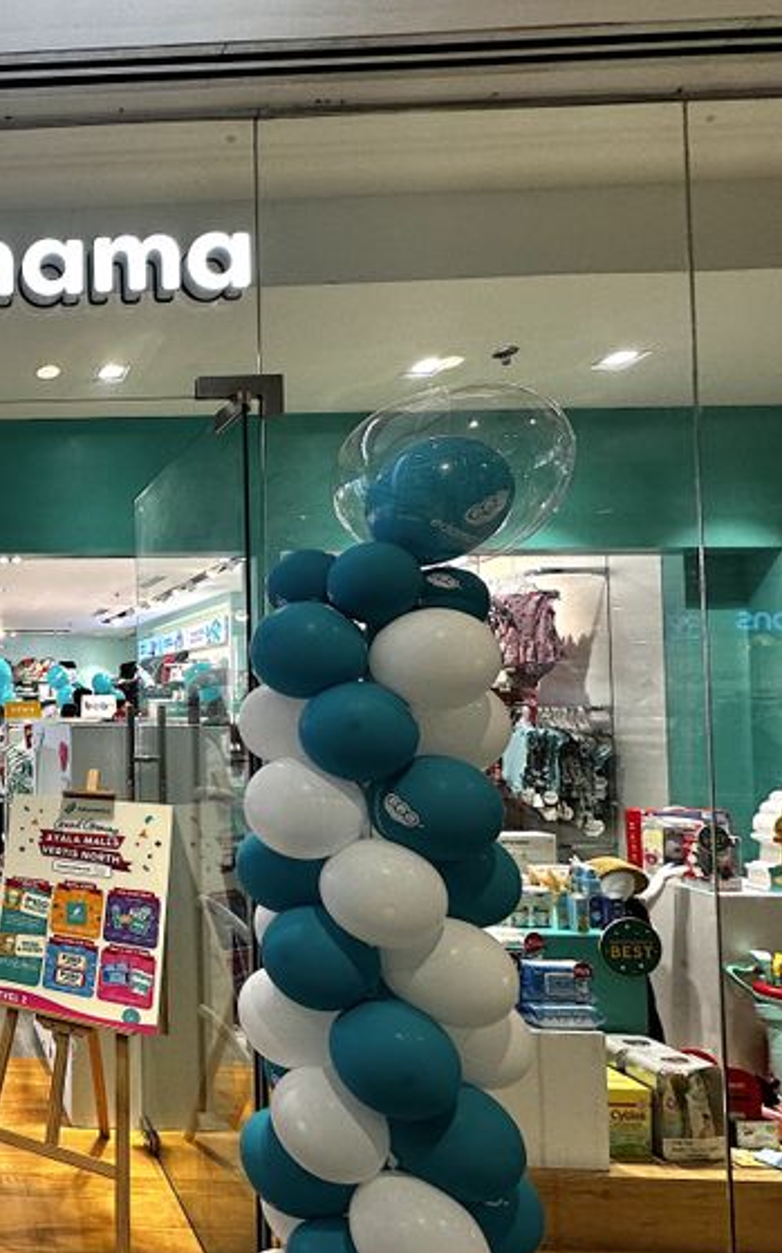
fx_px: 751
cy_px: 678
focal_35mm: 22
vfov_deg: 79.5
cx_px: -112
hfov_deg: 41.5
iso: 100
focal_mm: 2.22
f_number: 2.2
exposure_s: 1/120
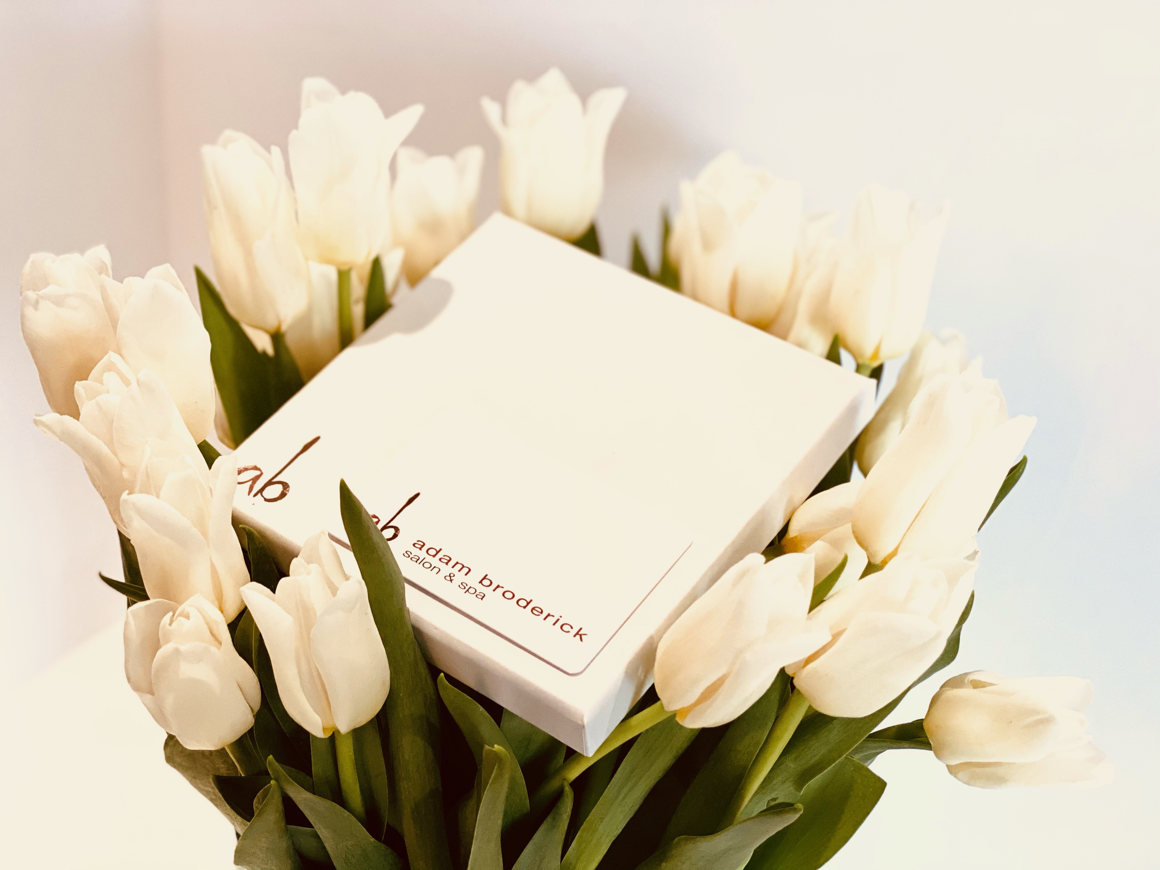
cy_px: 435
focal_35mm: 52
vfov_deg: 28.0
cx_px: 580
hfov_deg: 36.8
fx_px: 1743
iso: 200
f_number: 2
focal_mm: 6
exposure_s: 1/120
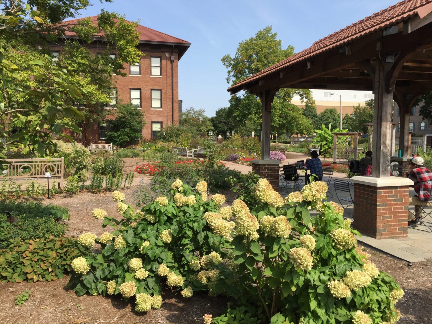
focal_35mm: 29
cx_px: 216
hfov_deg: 61.7
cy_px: 162
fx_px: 362
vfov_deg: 48.2
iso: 32
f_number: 2.2
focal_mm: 4.15
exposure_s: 1/1522
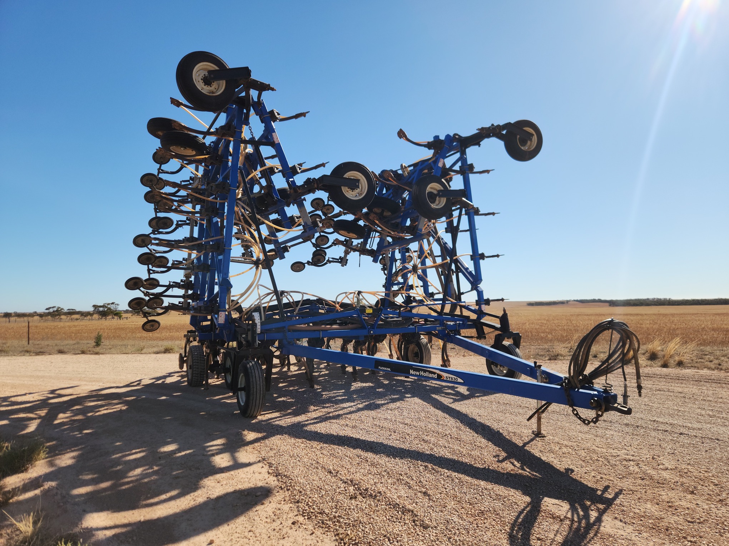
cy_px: 273
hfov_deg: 73.9
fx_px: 484
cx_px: 364
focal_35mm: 23
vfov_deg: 58.9
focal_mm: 5.4
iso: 20
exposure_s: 1/2105
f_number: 1.8
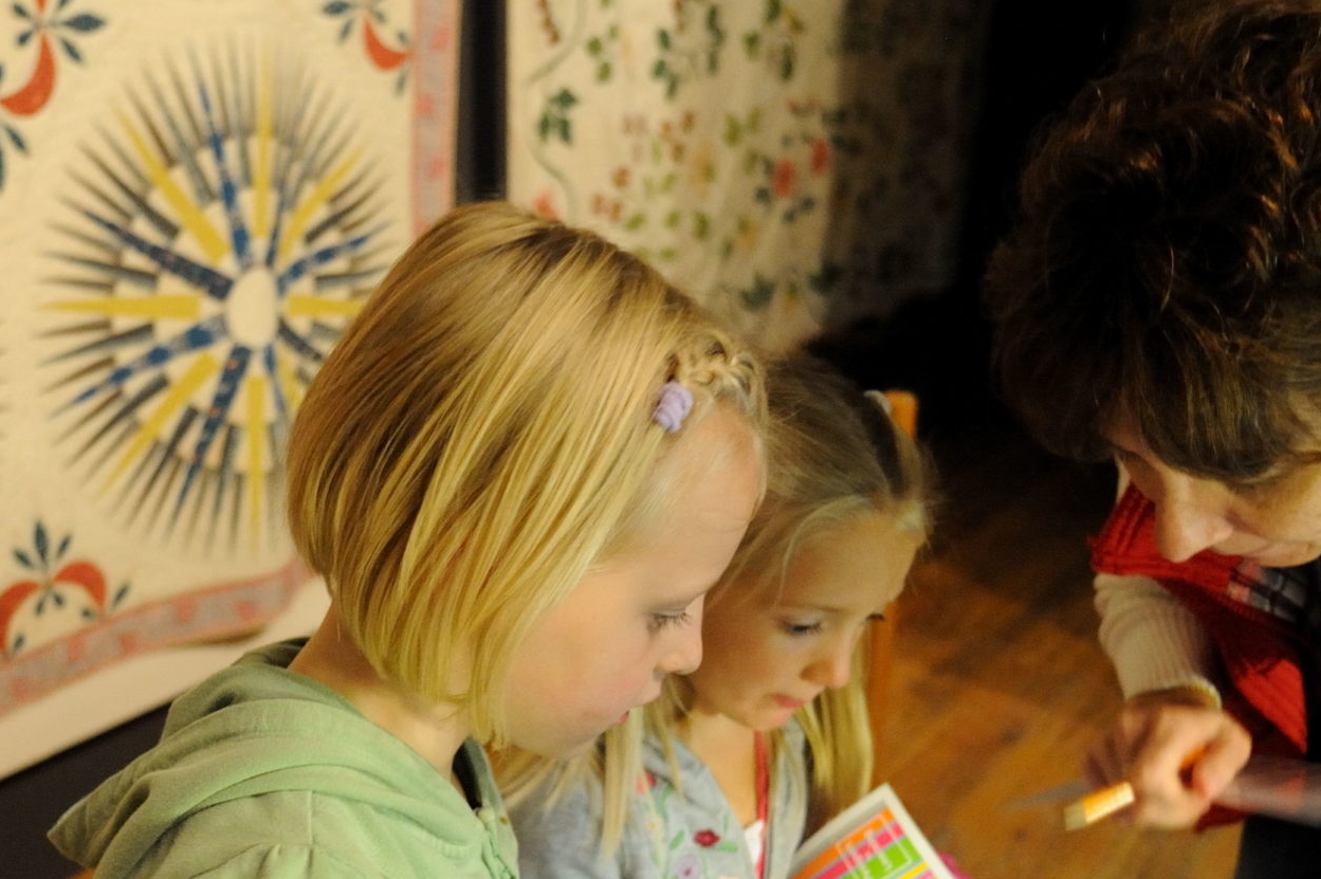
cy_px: 700
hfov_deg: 47.0
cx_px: 490
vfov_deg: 31.8
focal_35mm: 41
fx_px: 1503
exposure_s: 1/50
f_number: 3.5
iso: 3200
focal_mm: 20
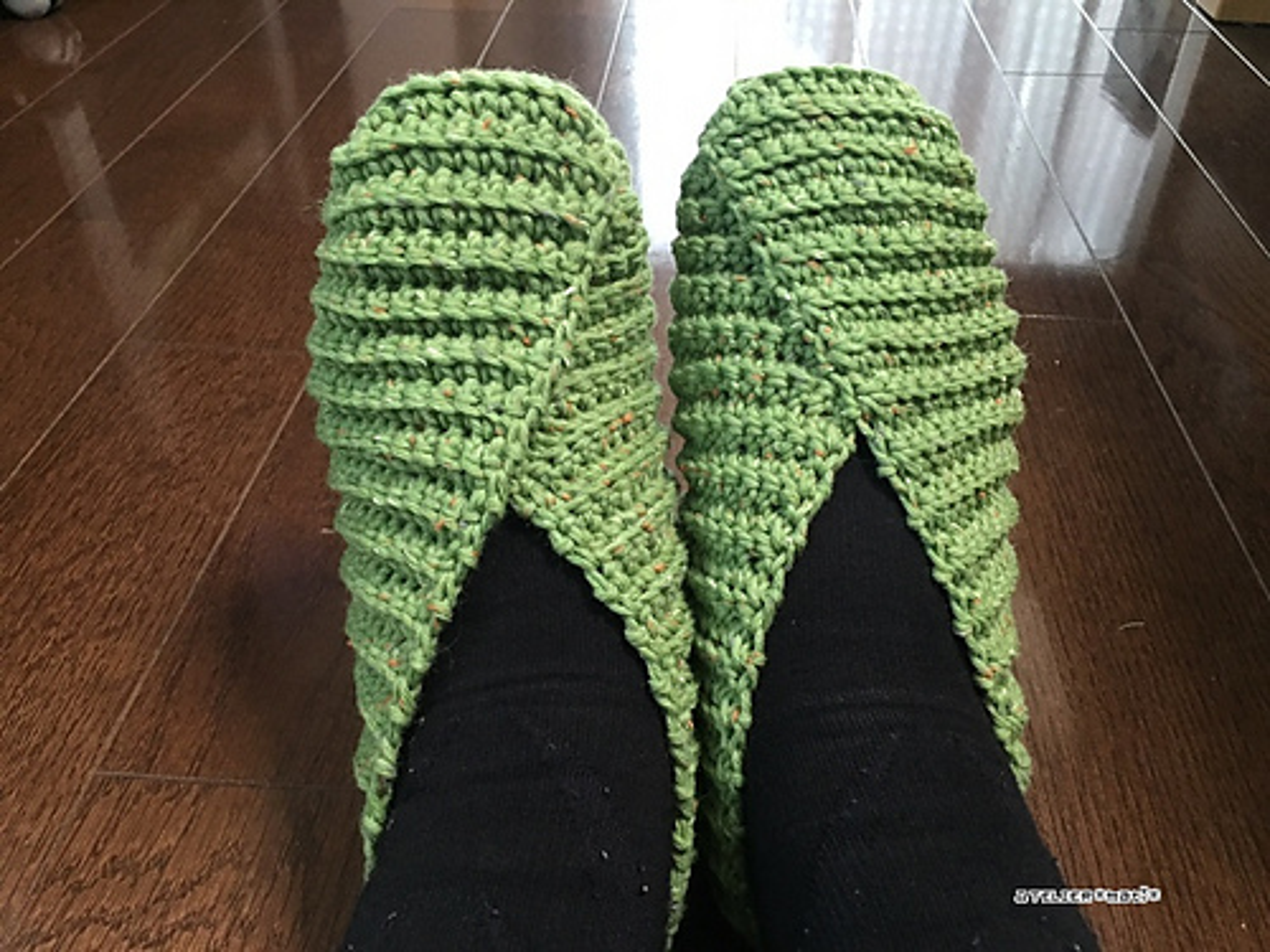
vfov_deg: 48.2
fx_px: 1064
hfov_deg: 61.7
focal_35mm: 29
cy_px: 476
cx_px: 635
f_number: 2.2
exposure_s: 1/30
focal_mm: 4.15
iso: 200
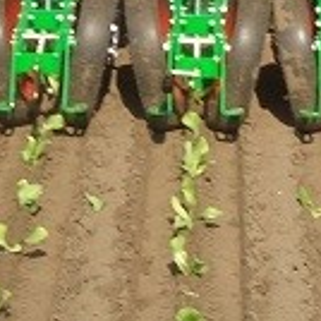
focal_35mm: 190
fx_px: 1993
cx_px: 244
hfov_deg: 9.2
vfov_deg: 8.9
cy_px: -187
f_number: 4
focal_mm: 4.8
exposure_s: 1/400
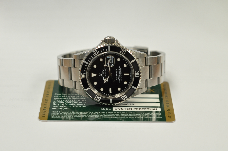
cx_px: 114
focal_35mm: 90
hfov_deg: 22.6
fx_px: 569
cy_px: 76
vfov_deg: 15.2
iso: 800
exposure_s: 1/125
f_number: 5.6
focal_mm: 60
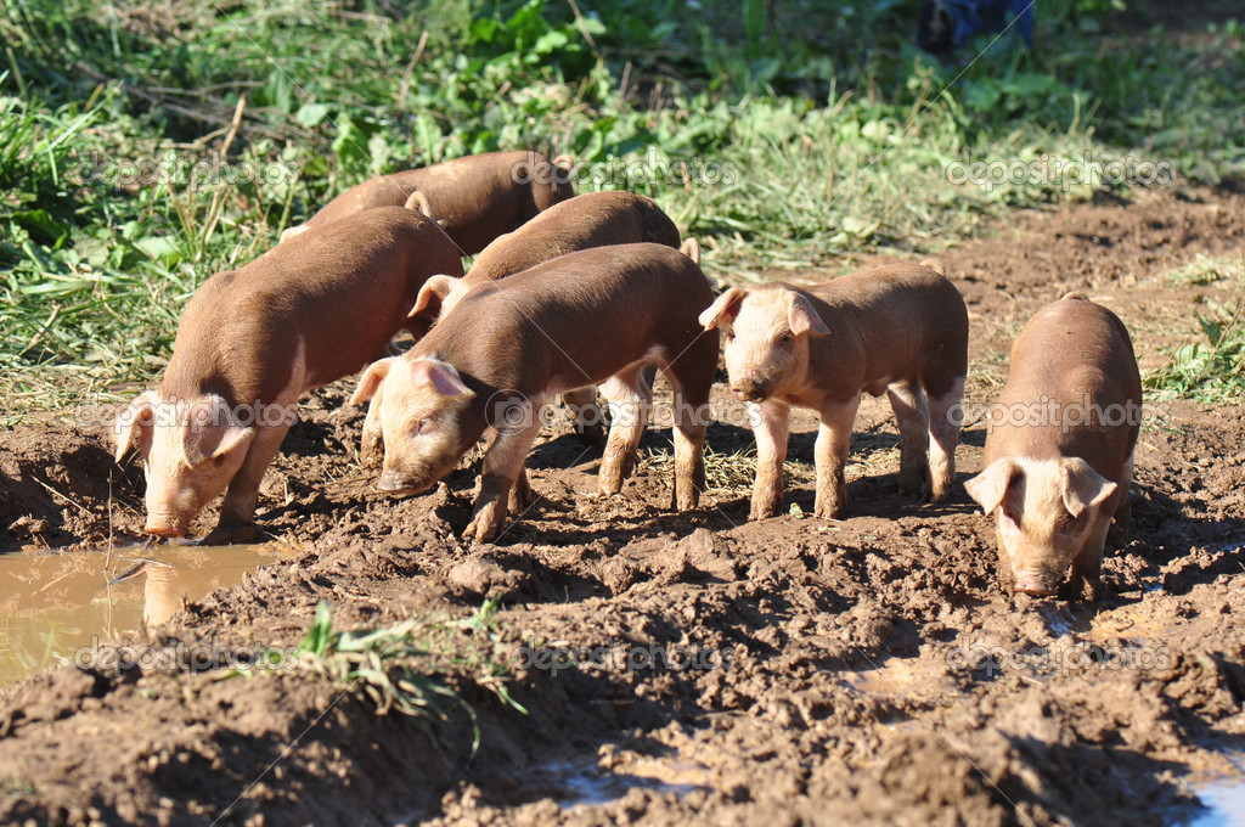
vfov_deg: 8.7
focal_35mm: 158
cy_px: 414
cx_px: 622
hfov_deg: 13.1
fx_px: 5440
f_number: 7.1
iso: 400
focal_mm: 105
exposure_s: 1/800
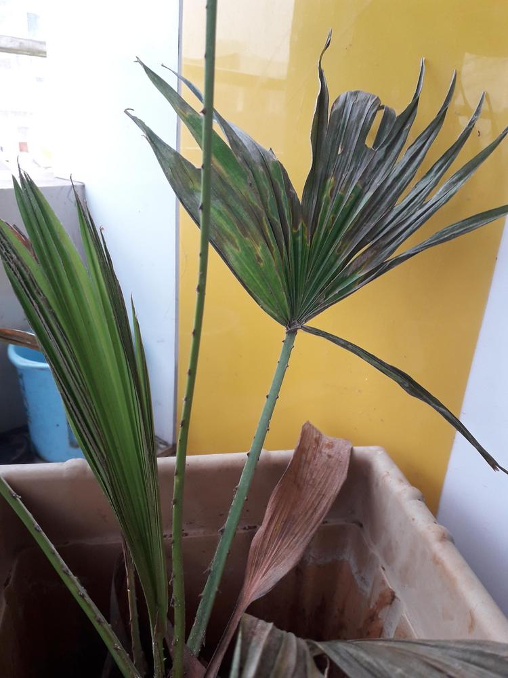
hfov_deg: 51.4
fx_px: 528
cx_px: 254
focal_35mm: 27
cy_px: 339
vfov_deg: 65.3
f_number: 1.9
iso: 80
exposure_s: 1/50
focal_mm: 3.6
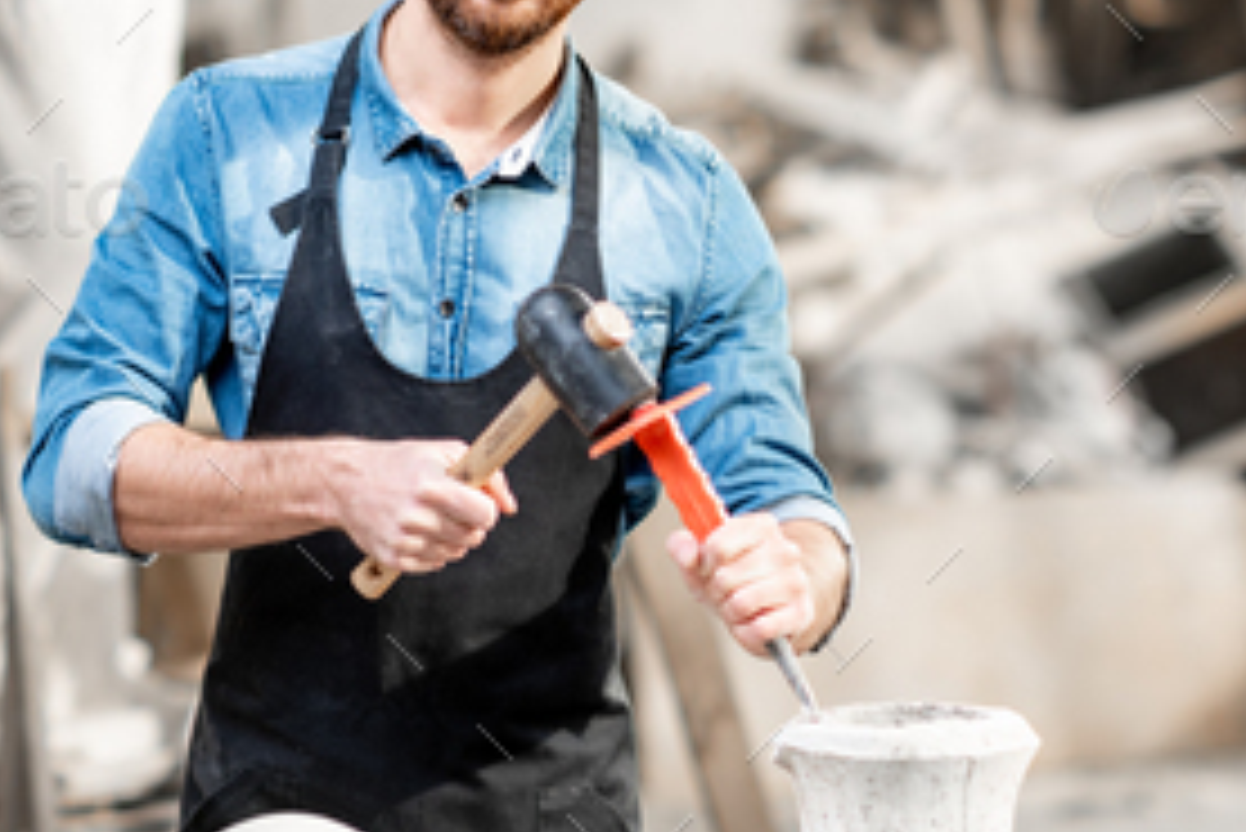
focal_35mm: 181
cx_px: 607
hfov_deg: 11.4
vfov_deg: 7.6
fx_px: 6268
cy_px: 414
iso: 100
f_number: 2.2
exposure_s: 1/200
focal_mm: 85
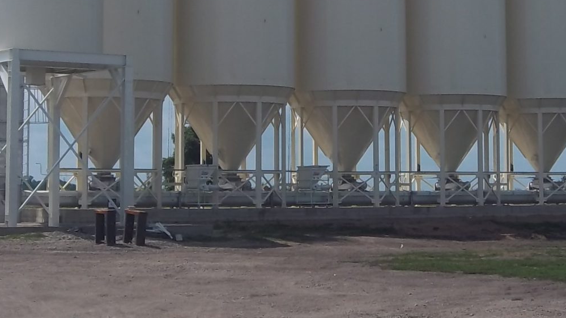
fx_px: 1576
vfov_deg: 11.4
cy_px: -27
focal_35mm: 105
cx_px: 314
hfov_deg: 20.4
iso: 64
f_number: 10.28
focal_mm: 8.3
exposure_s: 1/250
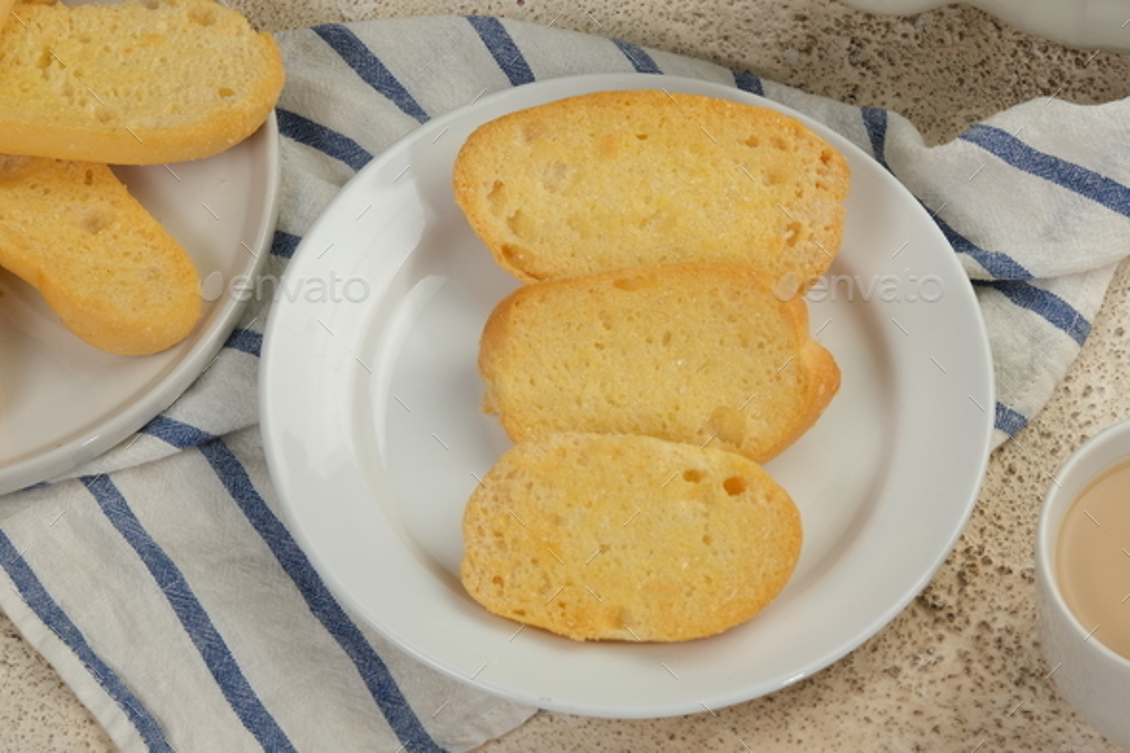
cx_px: 565
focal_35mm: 157
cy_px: 376
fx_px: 4926
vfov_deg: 8.7
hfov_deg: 13.1
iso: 160
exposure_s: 1/125
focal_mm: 104.9
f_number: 13
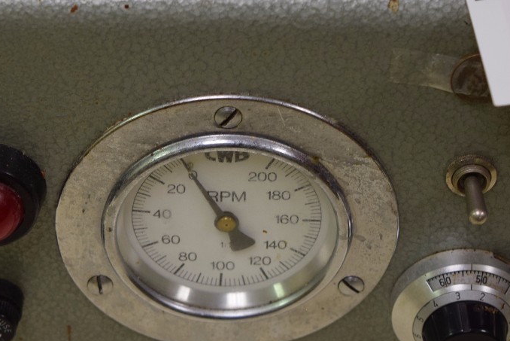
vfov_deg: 10.1
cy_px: 117
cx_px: 176
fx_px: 1928
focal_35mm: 136
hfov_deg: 15.0
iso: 560
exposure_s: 1/60
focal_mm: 48
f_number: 5.3
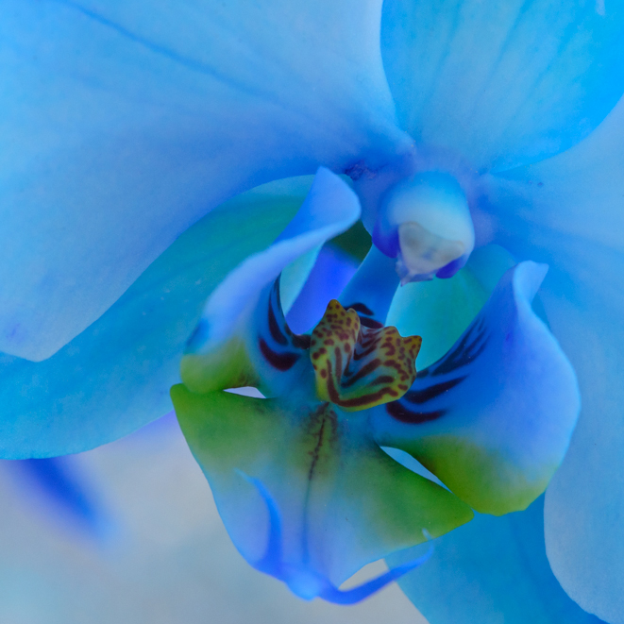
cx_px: 396
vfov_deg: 12.9
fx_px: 2753
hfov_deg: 12.9
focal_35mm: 135
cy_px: 310
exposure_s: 1/10
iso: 800
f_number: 16
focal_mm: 105
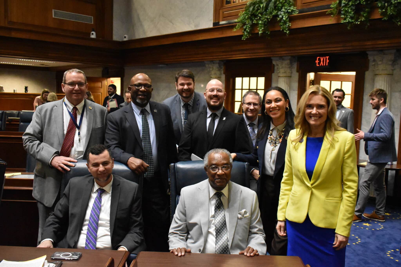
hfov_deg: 57.2
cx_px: 200
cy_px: 134
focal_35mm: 33
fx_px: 368
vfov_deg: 40.0
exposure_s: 1/125
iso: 8000
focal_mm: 22
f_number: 5.6
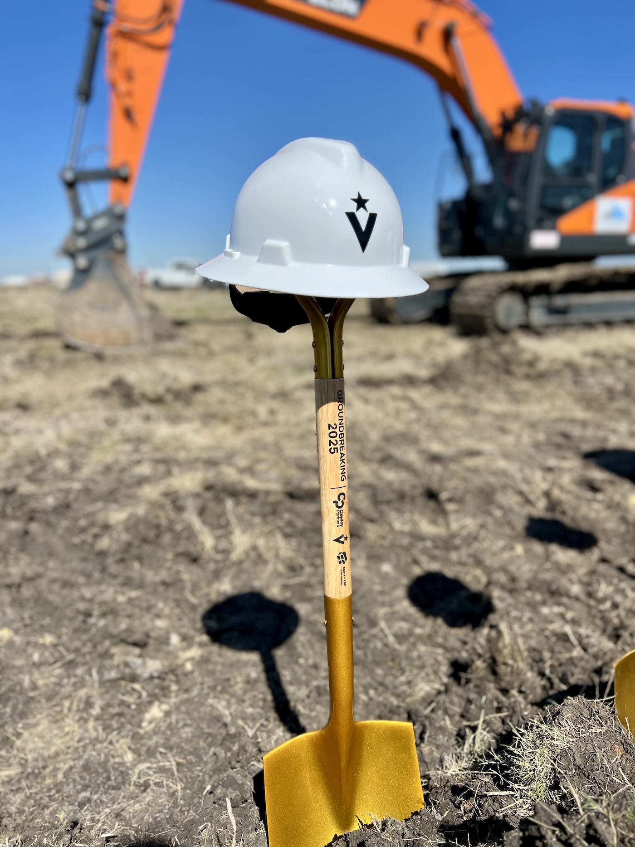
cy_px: 424
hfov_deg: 53.1
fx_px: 636
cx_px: 318
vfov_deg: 67.3
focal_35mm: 26
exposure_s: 1/5587
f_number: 1.5
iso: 50
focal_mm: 5.7
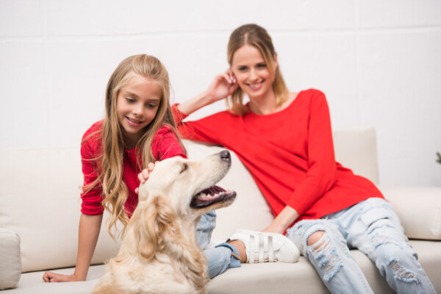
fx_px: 1372
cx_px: 220
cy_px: 147
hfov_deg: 18.3
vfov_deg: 12.2
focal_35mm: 112
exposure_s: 1/200
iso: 125
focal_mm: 112
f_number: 3.2
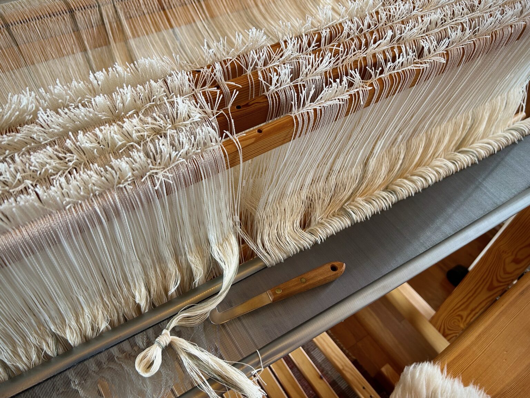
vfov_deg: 53.1
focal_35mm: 26
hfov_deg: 67.3
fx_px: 398
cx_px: 265
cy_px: 199
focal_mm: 5.7
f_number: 1.5
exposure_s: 1/60
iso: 100
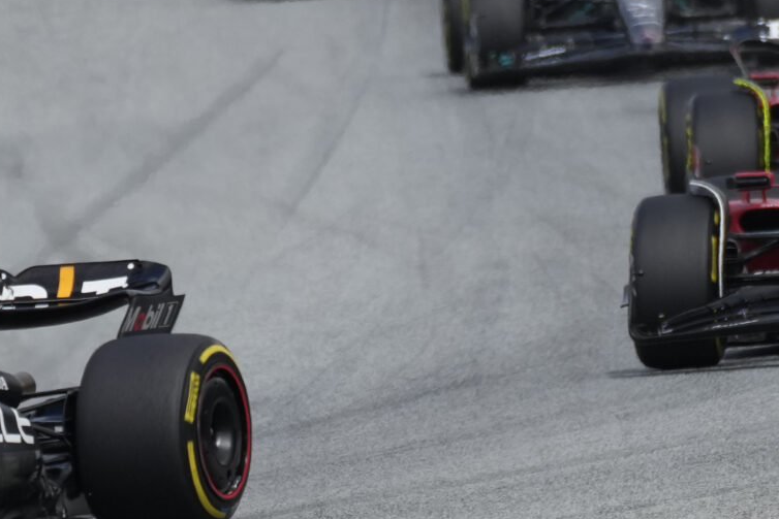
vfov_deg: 0.8
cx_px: 184
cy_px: 4
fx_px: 35254
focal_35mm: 1629
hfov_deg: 1.3
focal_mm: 400
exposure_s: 1/2000
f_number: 7.1
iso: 500
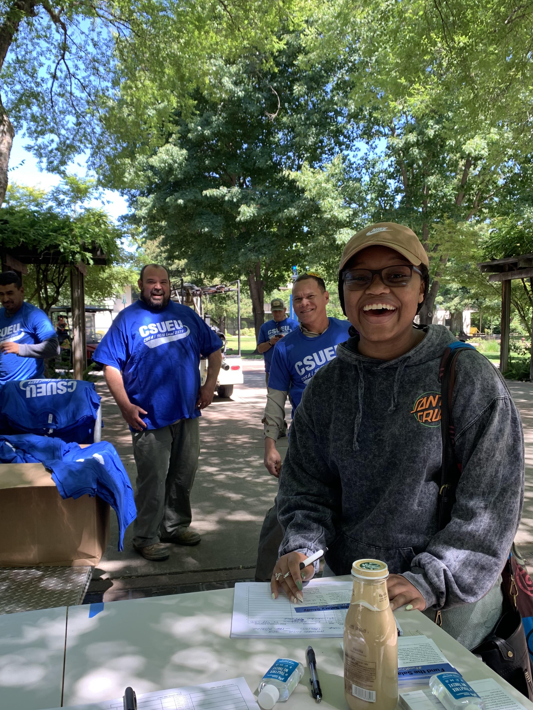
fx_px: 595
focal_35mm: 29
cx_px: 268
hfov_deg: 48.2
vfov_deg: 61.6
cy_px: 386
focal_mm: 4.25
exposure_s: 1/122
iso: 25
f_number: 1.8
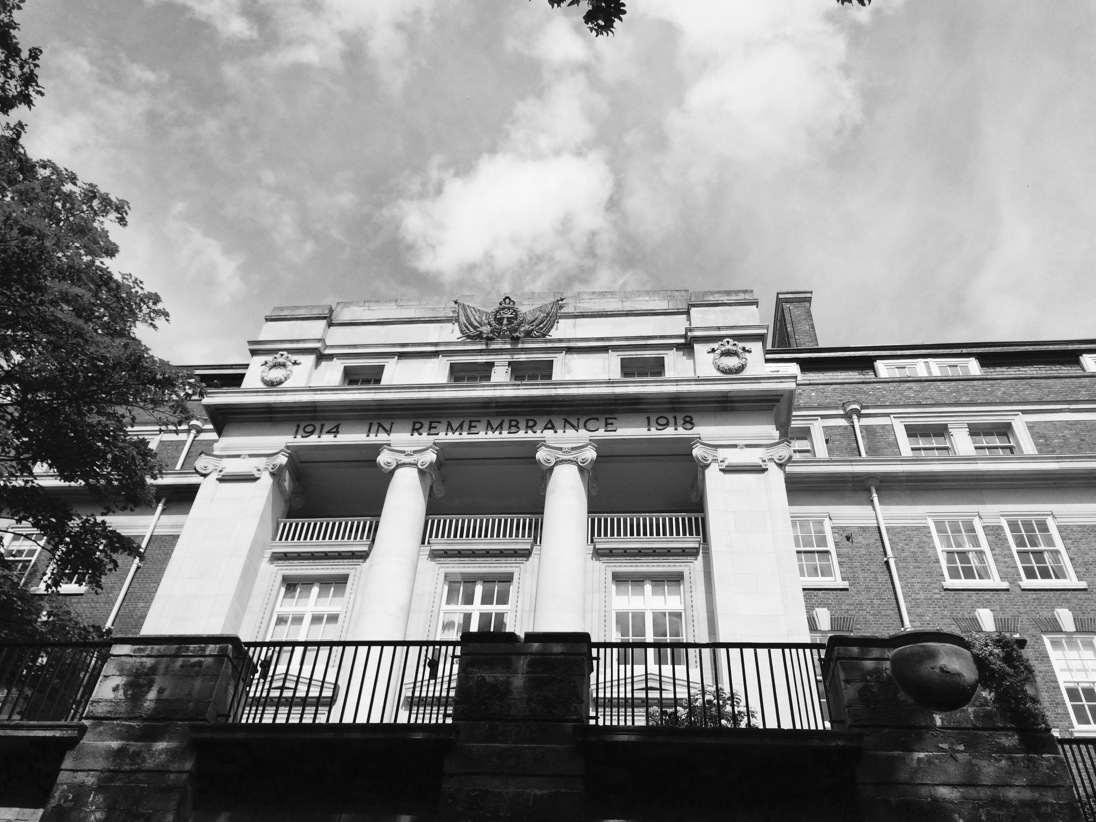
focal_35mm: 29
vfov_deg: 48.2
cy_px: 411
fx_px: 918
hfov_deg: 61.7
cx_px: 548
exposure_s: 1/3425
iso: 32
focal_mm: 4.15
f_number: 2.2
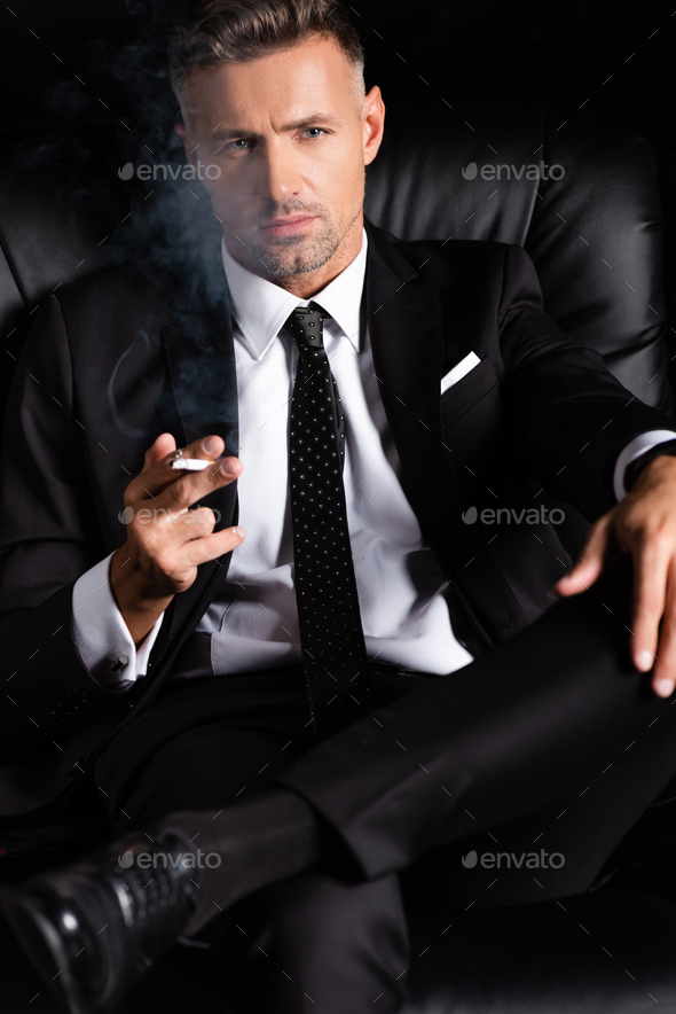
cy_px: 507
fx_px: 2955
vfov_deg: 19.5
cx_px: 338
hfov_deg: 13.1
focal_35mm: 105
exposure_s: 1/200
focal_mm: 105
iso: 160
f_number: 5.6
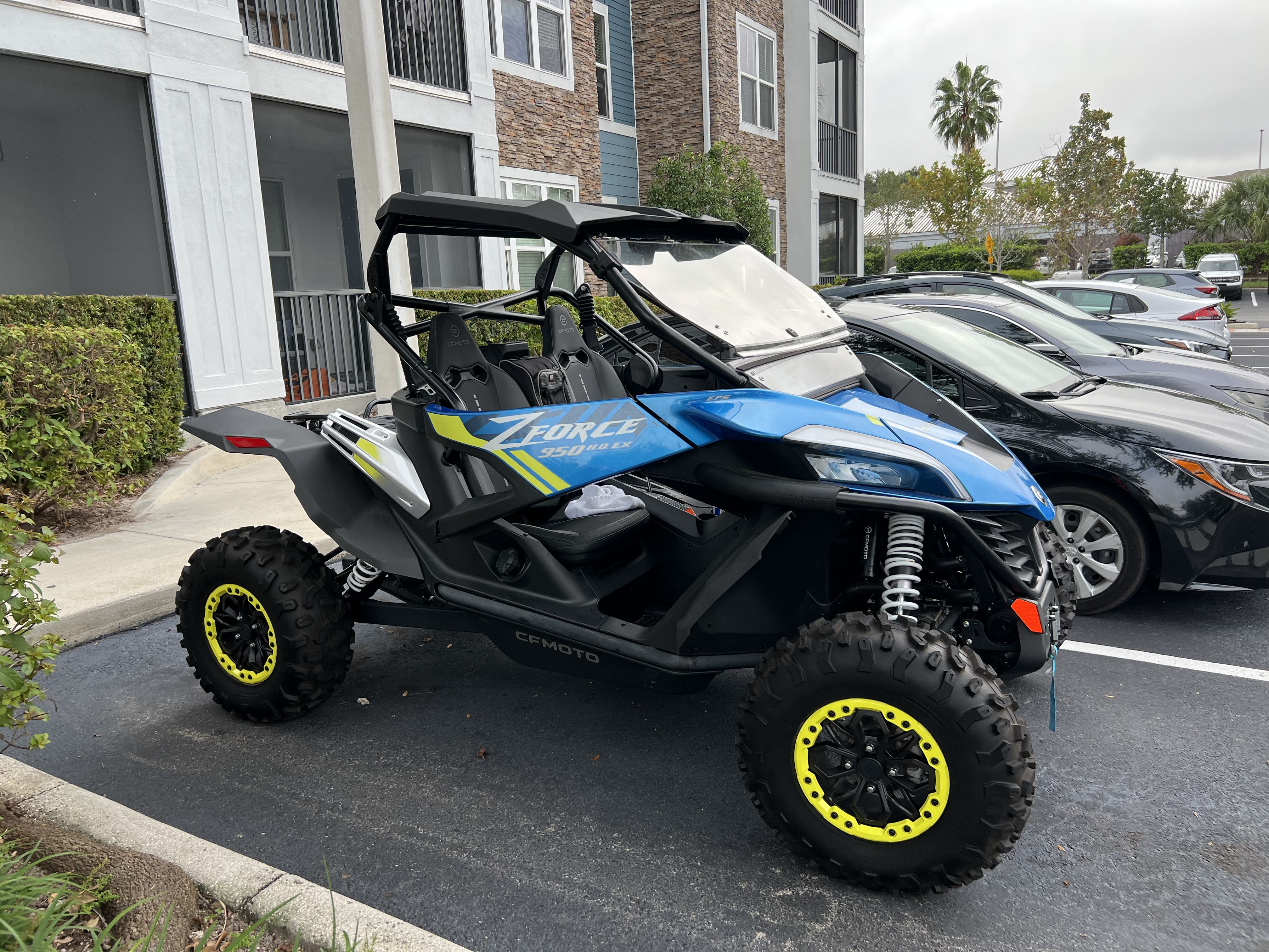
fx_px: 953
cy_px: 476
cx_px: 634
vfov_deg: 53.1
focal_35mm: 26
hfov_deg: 67.3
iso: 50
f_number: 1.5
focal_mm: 5.7
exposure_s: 1/374
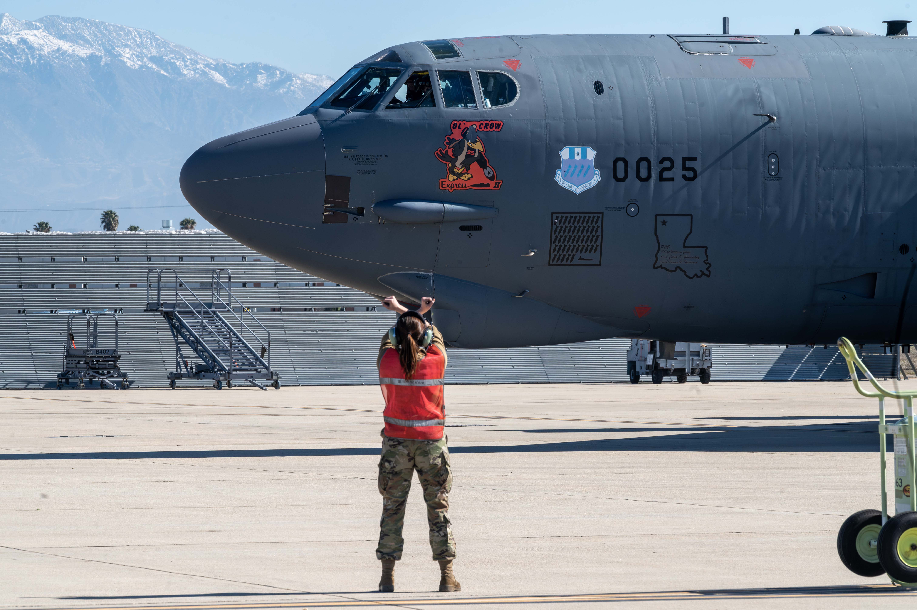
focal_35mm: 200
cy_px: 305
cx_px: 458
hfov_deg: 10.3
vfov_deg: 6.9
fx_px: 5091
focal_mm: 200
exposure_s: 1/1600
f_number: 14
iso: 1600
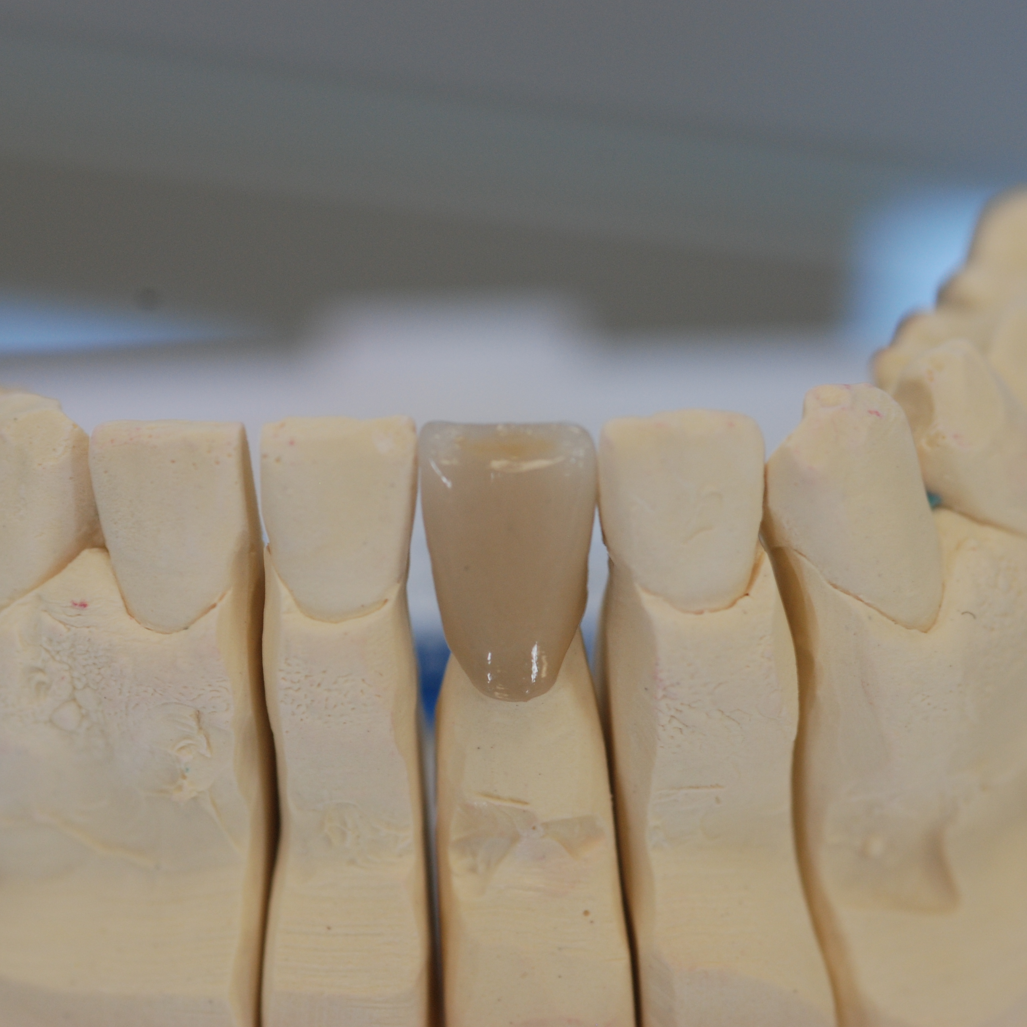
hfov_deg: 8.7
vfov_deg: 8.7
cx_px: 517
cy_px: 513
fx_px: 6735
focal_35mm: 201
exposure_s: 1/100
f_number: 5.6
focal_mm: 105
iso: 320
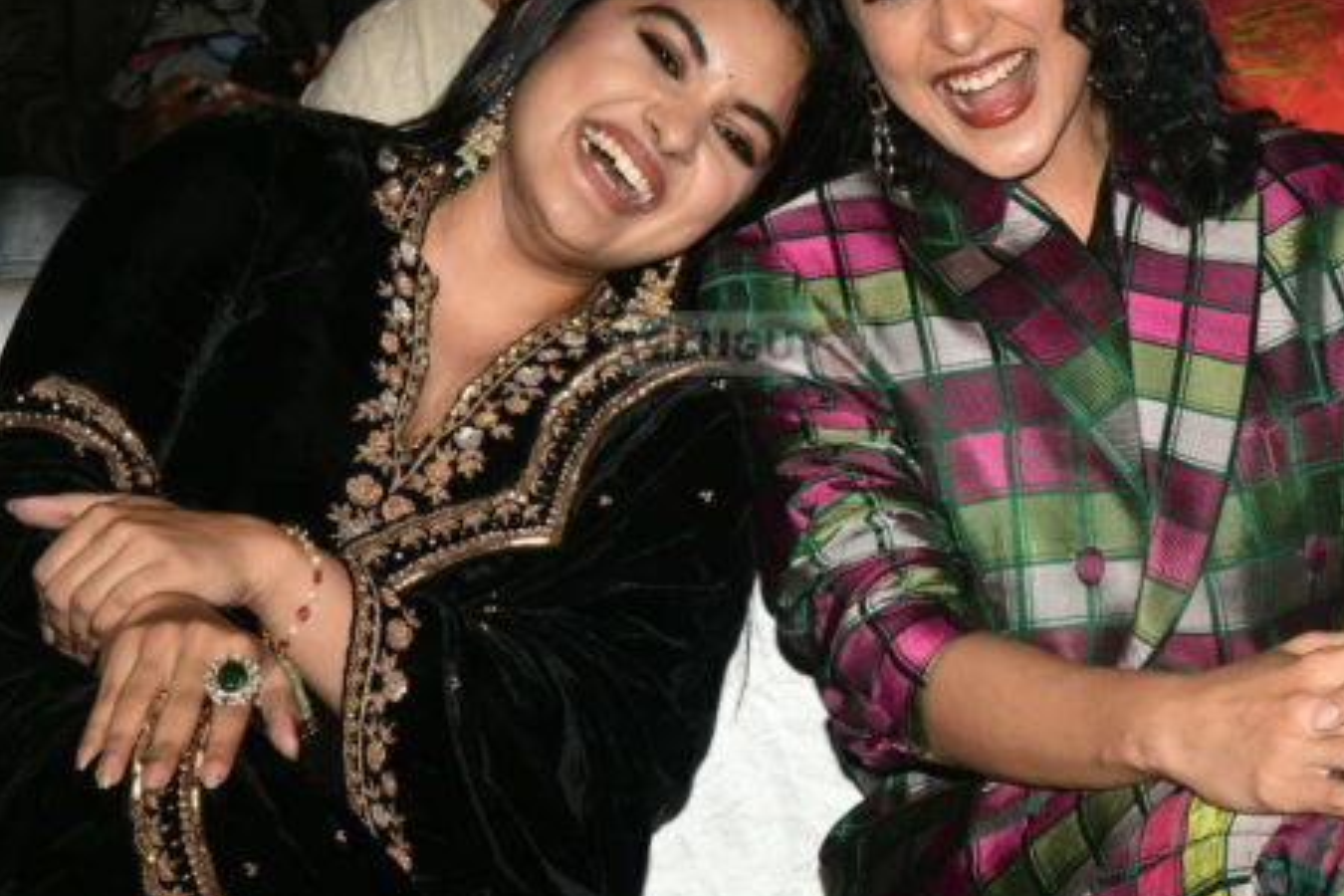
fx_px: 6346
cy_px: 343
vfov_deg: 8.1
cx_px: 741
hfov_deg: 12.1
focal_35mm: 170
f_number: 18
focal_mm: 110
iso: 1600
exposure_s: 1/125
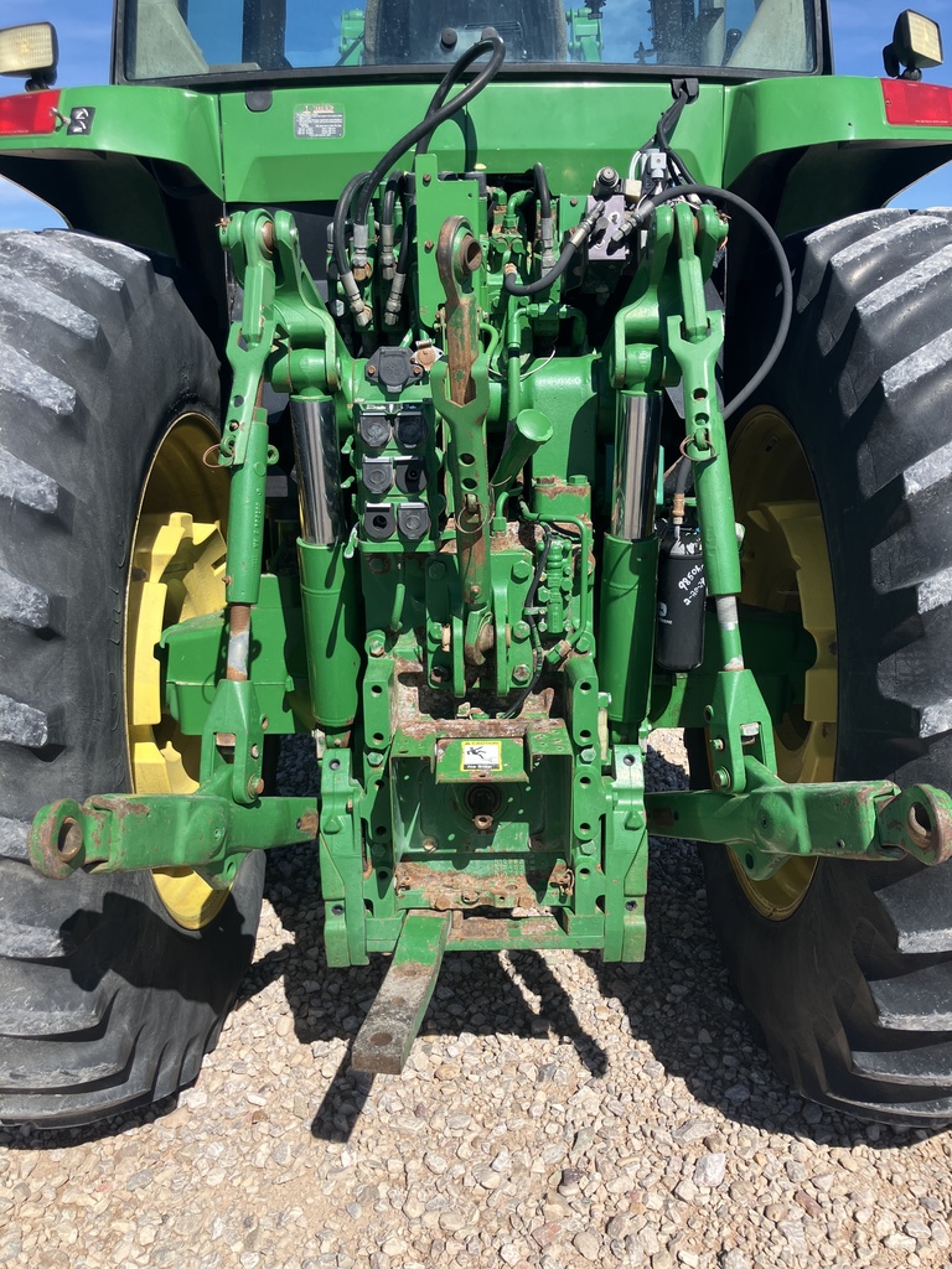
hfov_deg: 49.7
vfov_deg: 63.4
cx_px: 476
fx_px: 1027
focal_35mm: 28
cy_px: 634
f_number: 1.8
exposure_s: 1/1517
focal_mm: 3.99
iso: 32
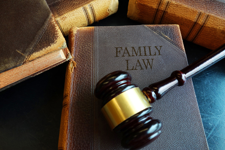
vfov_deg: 46.4
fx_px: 175
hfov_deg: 65.5
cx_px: 112
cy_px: 75
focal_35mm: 28
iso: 200
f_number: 4
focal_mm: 10.4
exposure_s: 1/40
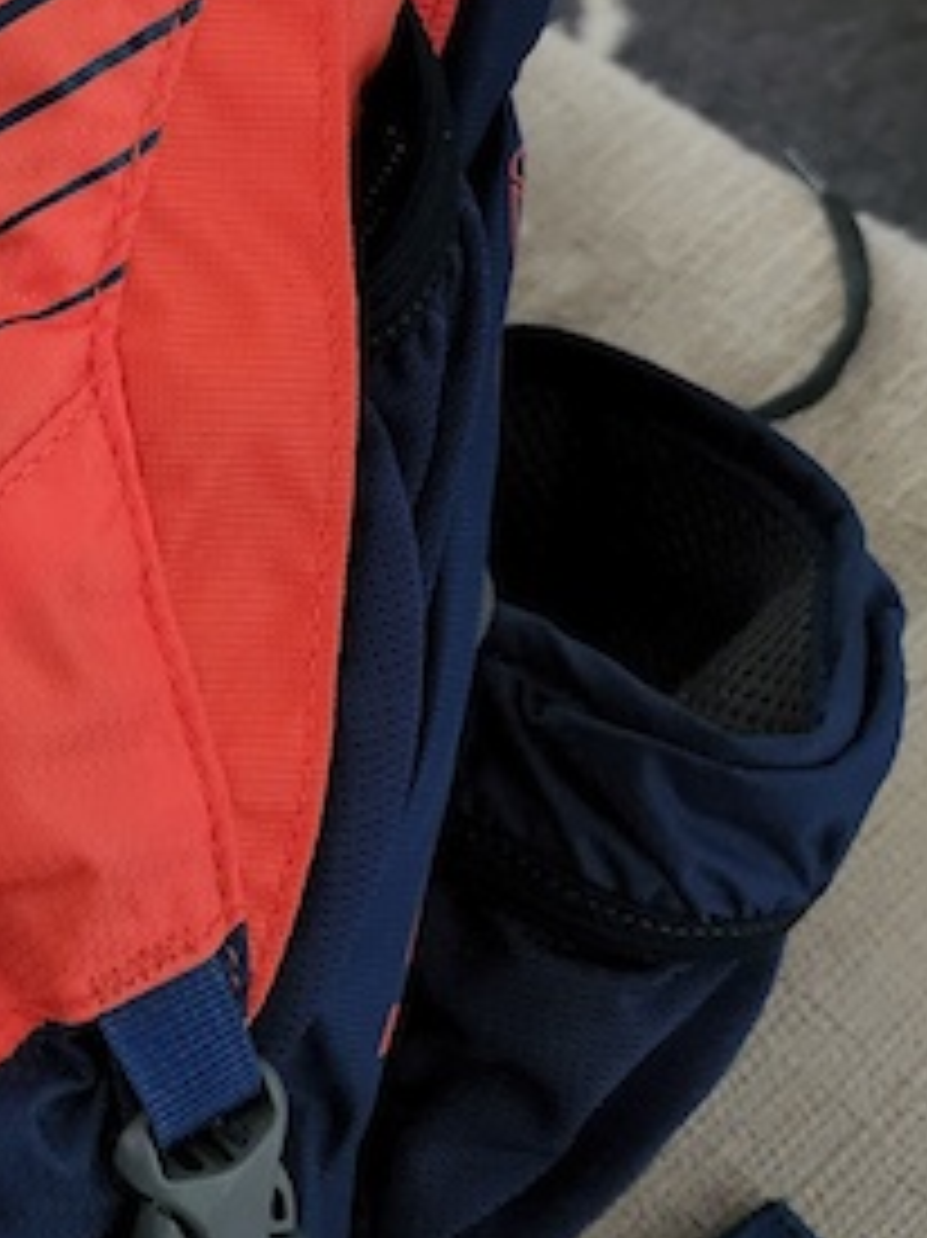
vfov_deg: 28.0
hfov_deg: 19.5
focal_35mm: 67
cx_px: -410
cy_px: 140
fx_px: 2394
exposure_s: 1/120
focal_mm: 6.4
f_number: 1.8
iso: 1000
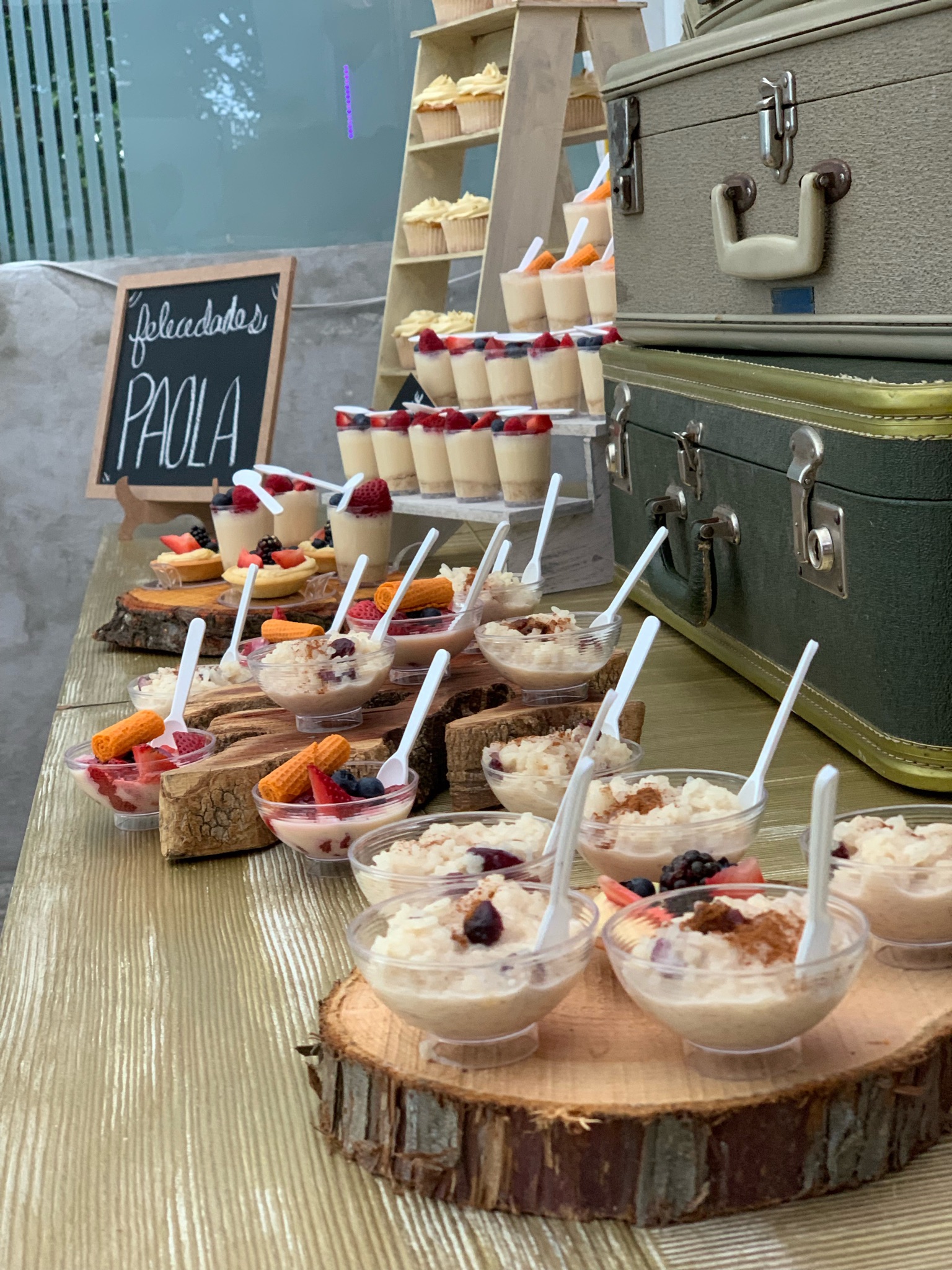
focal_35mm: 52
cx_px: 476
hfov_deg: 28.0
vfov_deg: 36.8
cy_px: 635
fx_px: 1907
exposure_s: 1/60
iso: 160
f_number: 2.4
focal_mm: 6
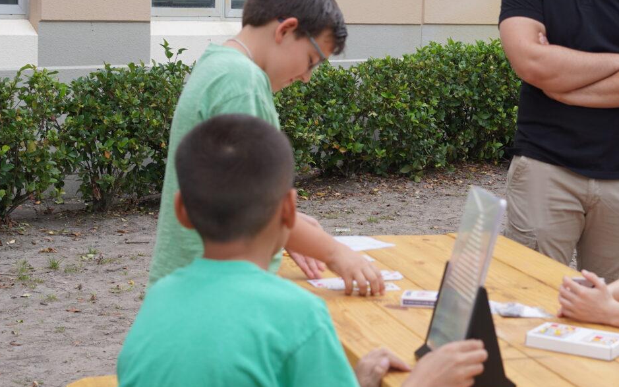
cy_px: 119
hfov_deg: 25.6
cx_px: 434
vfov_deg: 16.3
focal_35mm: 80
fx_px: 1350
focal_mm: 48
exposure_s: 1/160
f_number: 5.6
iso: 100
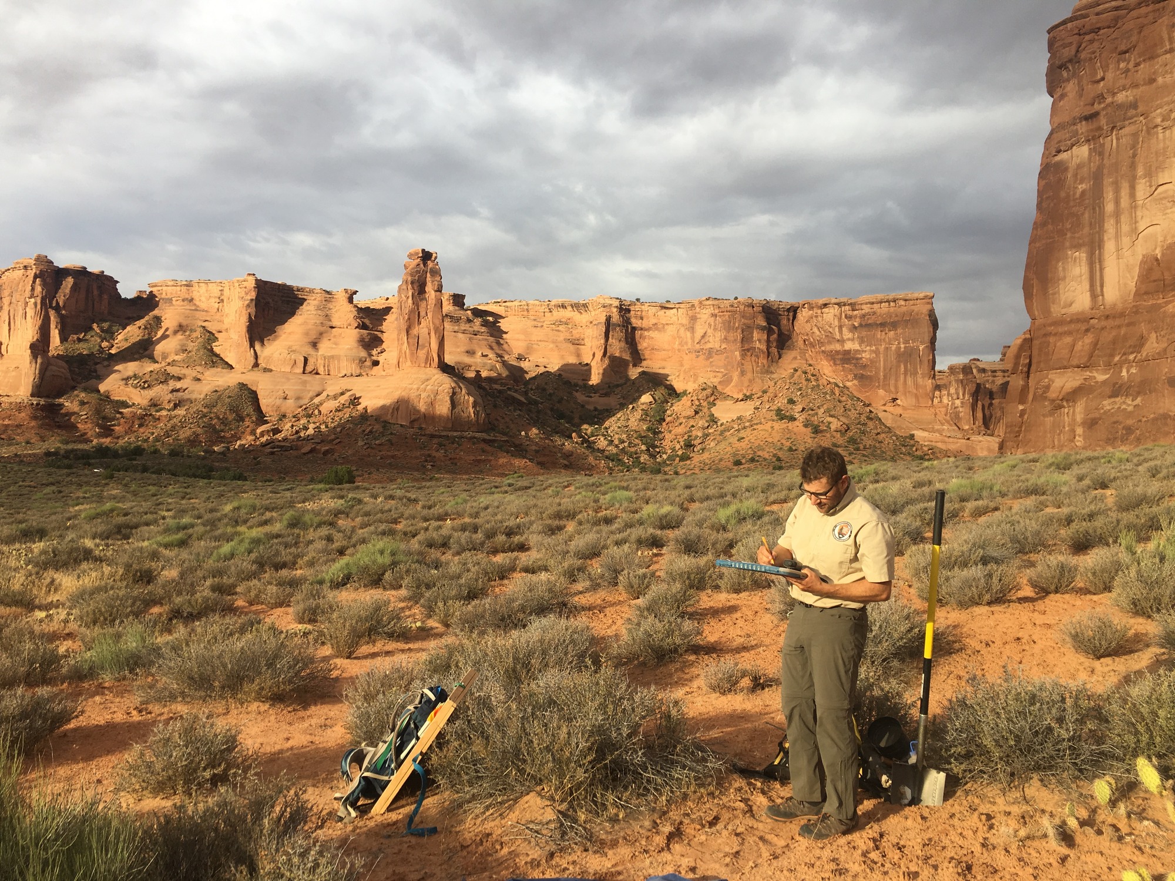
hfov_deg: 61.7
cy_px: 440
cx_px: 588
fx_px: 984
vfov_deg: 48.2
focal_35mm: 29
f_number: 2.2
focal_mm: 4.15
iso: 25
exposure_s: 1/320
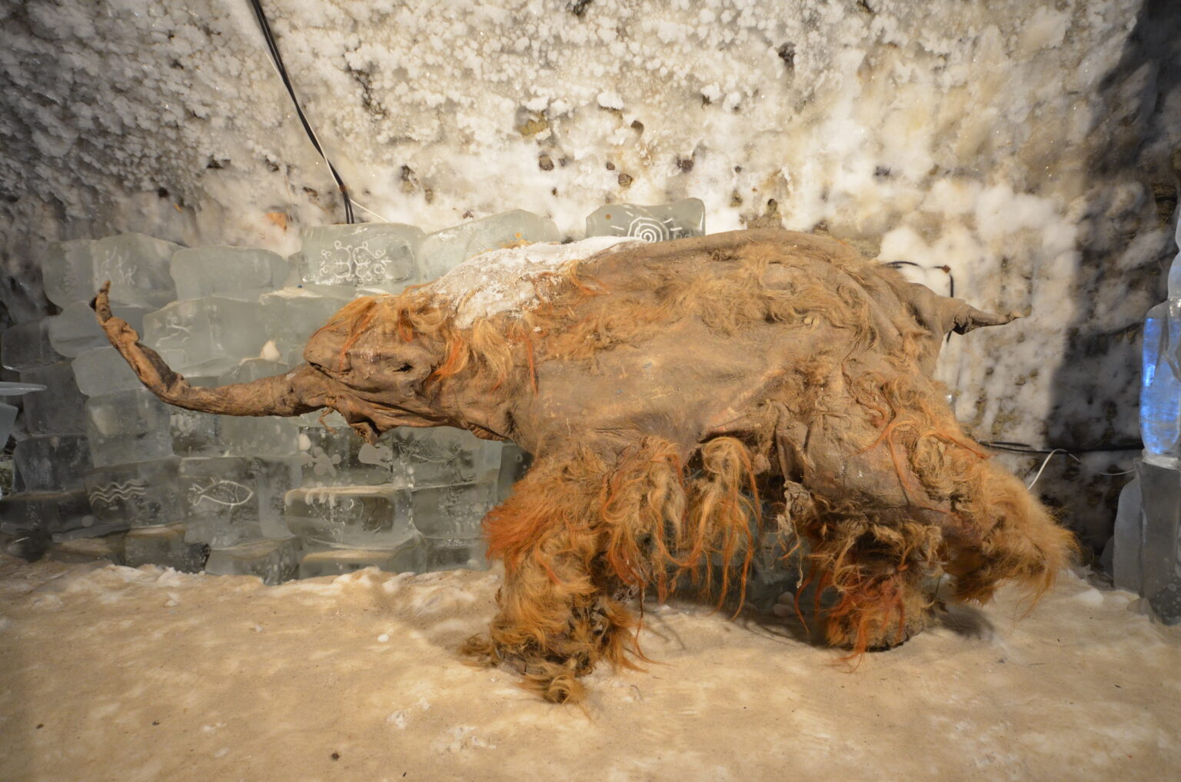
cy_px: 391
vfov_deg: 55.9
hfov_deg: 77.4
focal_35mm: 22
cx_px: 590
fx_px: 737
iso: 1100
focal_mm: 15
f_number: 5
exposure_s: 1/30
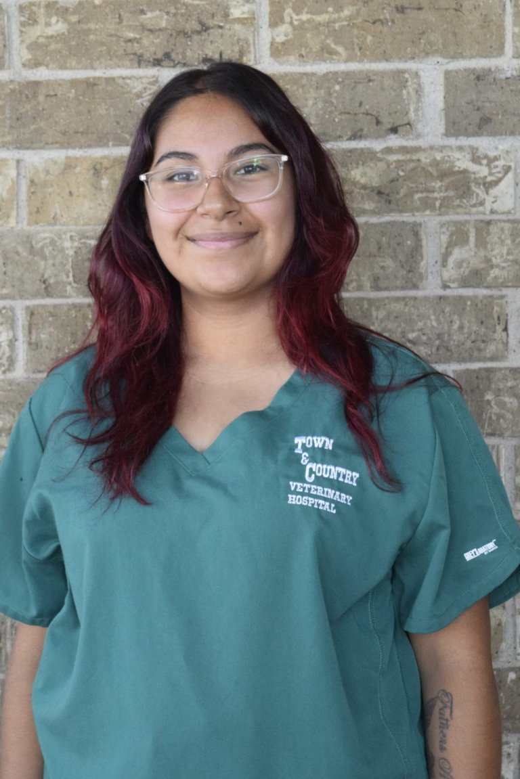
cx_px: 260
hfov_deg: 16.6
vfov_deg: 24.6
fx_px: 1786
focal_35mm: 82
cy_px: 390
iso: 3200
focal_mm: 55
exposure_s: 1/500
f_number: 5.6
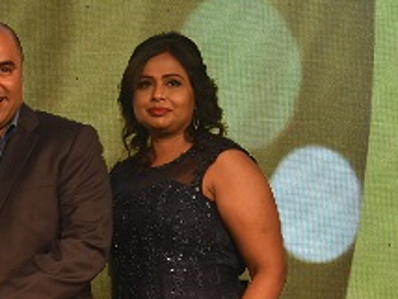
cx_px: -145
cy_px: 366
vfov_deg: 4.9
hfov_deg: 6.5
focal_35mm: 300
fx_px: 3451
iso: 360
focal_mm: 55
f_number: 5.6
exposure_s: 1/125
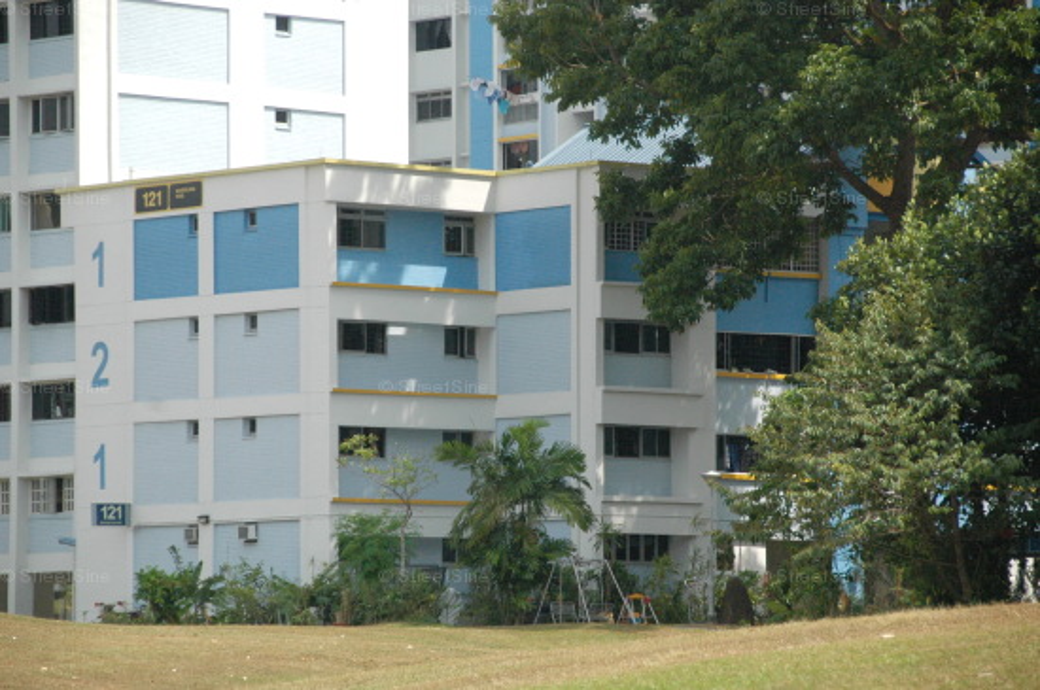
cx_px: 520
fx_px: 5625
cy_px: 345
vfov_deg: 7.0
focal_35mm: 195
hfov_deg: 10.6
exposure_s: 1/2500
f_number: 5.6
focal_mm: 130
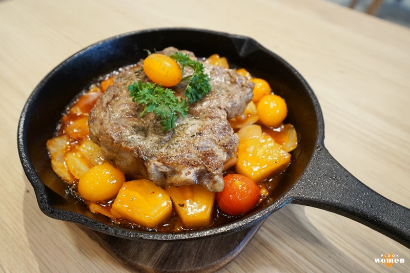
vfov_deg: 47.9
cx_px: 205
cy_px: 136
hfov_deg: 67.4
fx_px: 307
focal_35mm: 27
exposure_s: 1/60
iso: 800
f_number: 4
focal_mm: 18
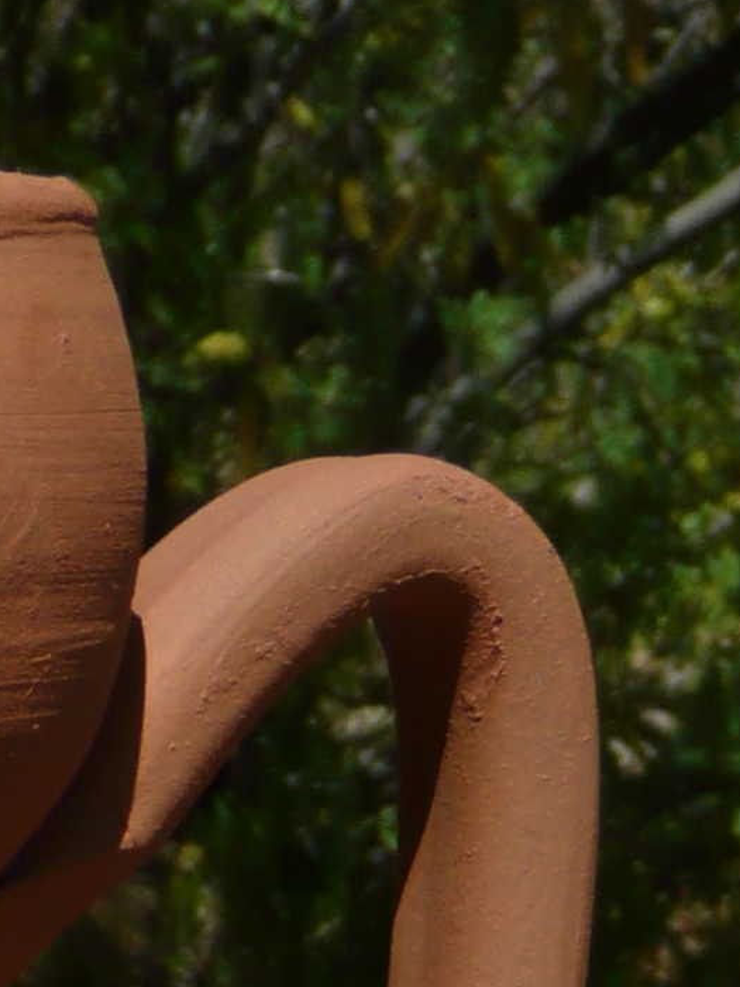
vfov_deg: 7.0
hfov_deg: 5.4
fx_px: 7753
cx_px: -299
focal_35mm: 272
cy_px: 1913
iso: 100
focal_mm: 10.2
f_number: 4.5
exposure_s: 1/800
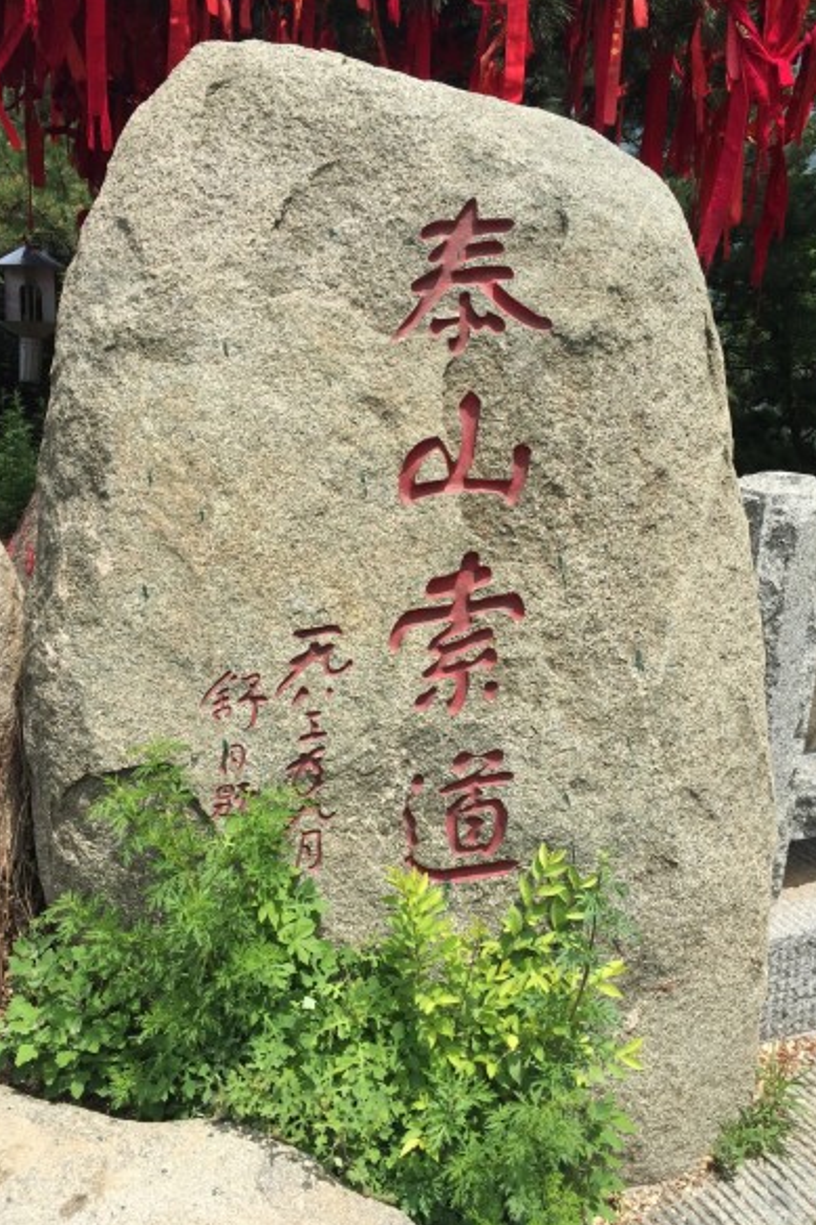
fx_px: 1055
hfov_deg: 42.3
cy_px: 623
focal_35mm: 31
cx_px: 443
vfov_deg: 60.3
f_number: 2.2
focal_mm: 4.15
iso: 32
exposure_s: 1/1412
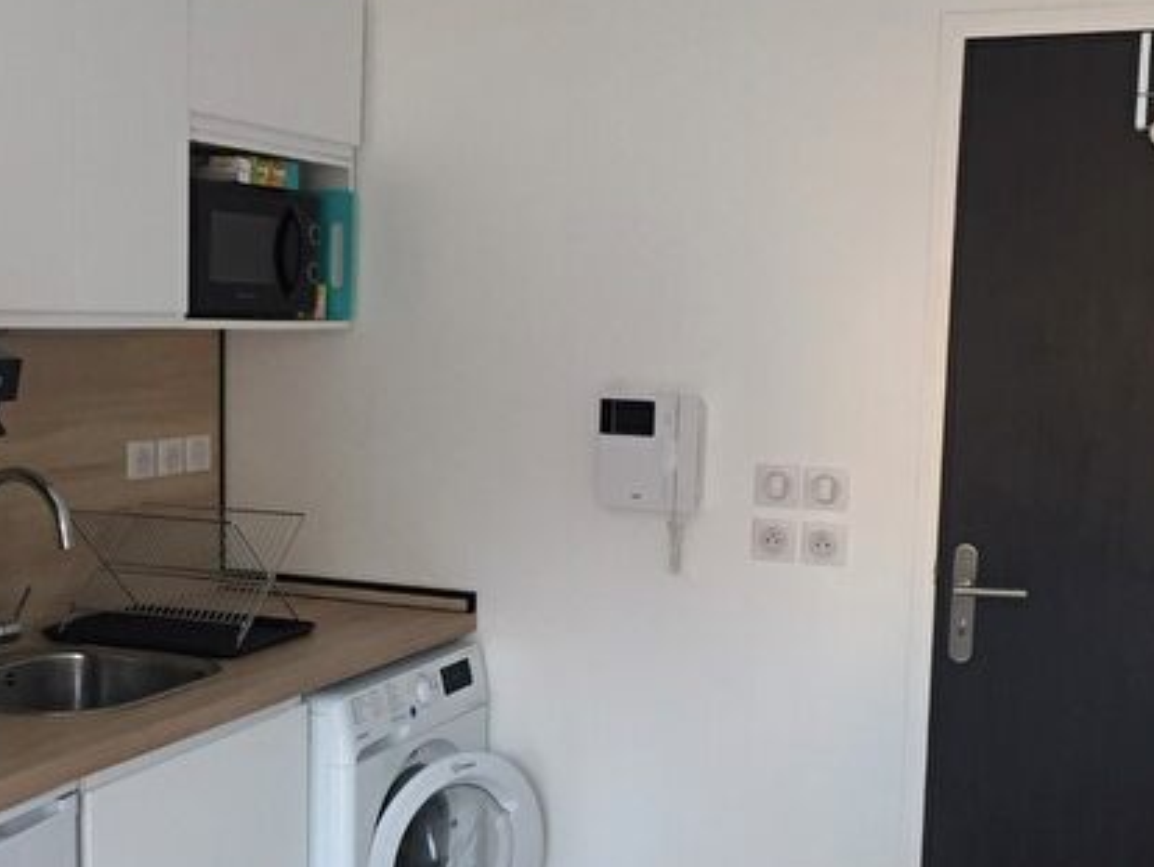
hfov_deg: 38.9
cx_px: 560
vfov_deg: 29.6
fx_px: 1634
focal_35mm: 49
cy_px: 517
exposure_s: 1/33
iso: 100
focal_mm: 4.15
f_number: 2.2
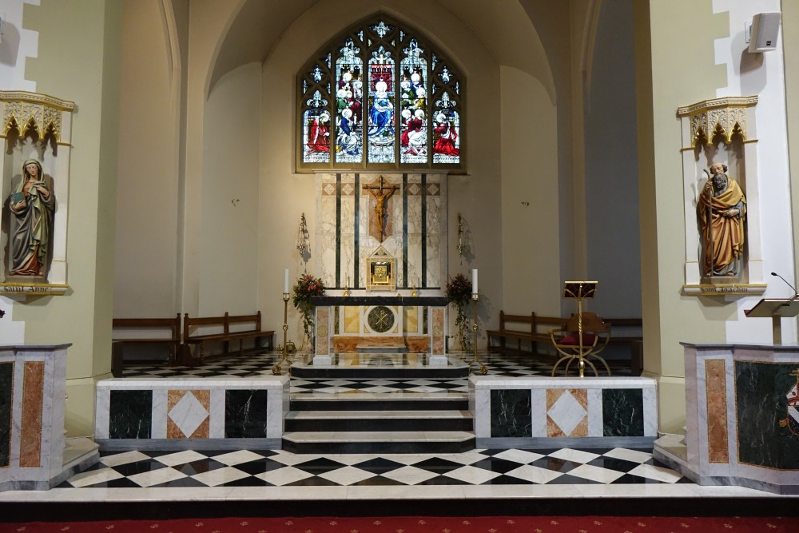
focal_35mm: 24
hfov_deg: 73.7
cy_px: 266
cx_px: 400
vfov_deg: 53.1
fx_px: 533
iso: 800
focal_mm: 8.8
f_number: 2.8
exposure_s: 1/30
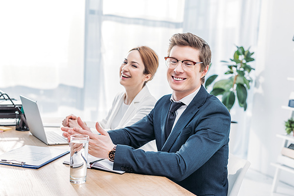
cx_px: 147
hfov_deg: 39.6
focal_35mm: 50
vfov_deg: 27.0
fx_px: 409
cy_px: 98
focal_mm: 50
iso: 200
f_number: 3.5
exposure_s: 1/200
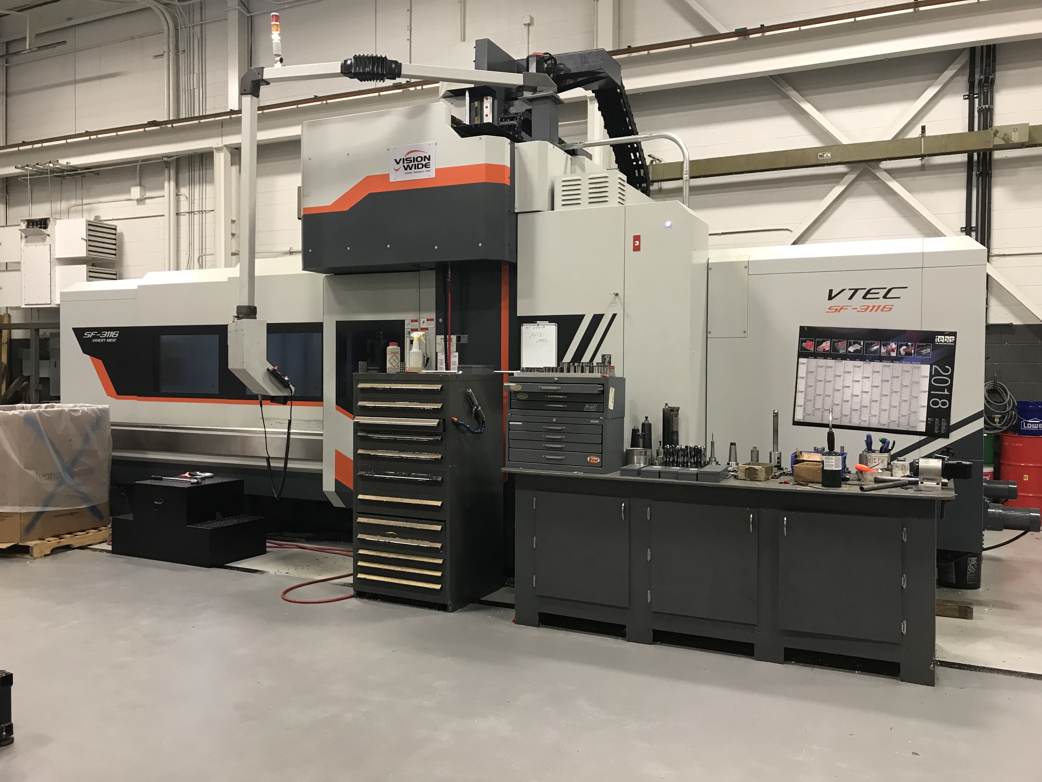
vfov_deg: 49.7
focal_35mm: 28
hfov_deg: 63.4
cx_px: 521
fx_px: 843
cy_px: 391
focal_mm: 3.99
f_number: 1.8
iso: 40
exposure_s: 1/15
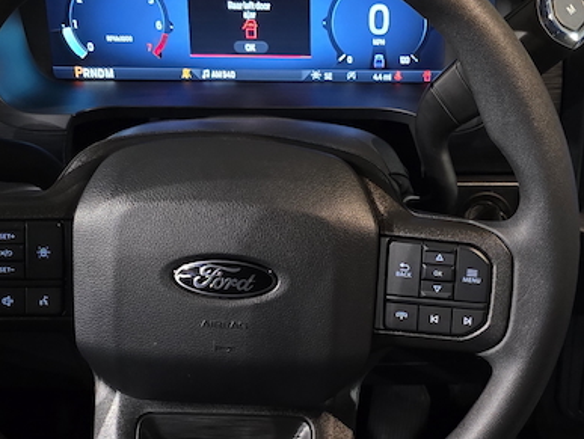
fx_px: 1283
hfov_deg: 25.5
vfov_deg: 19.3
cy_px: 336
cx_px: 385
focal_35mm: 76
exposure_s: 1/60
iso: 640
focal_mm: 6.3
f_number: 1.7
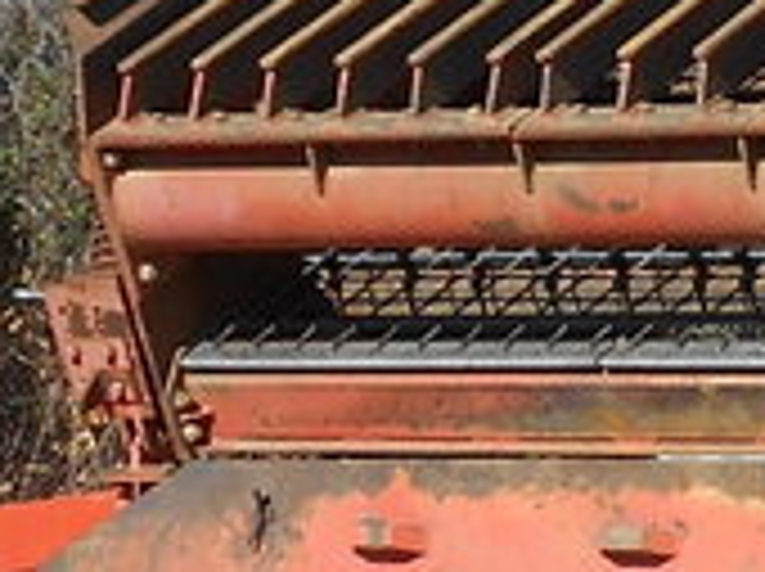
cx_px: 846
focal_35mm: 326
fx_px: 7194
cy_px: 522
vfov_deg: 4.5
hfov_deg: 6.1
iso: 80
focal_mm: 7.7
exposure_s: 1/1000
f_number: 4.2
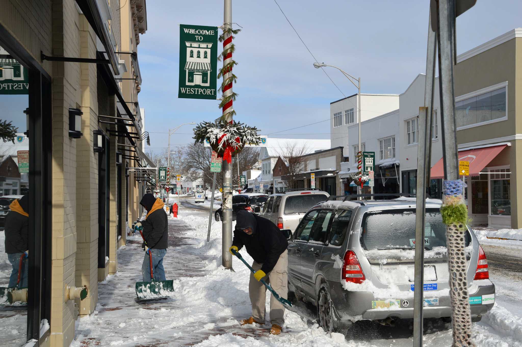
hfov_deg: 41.2
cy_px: 174
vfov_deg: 28.0
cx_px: 261
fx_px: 695
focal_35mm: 48
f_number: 9
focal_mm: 32
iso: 100
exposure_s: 1/320
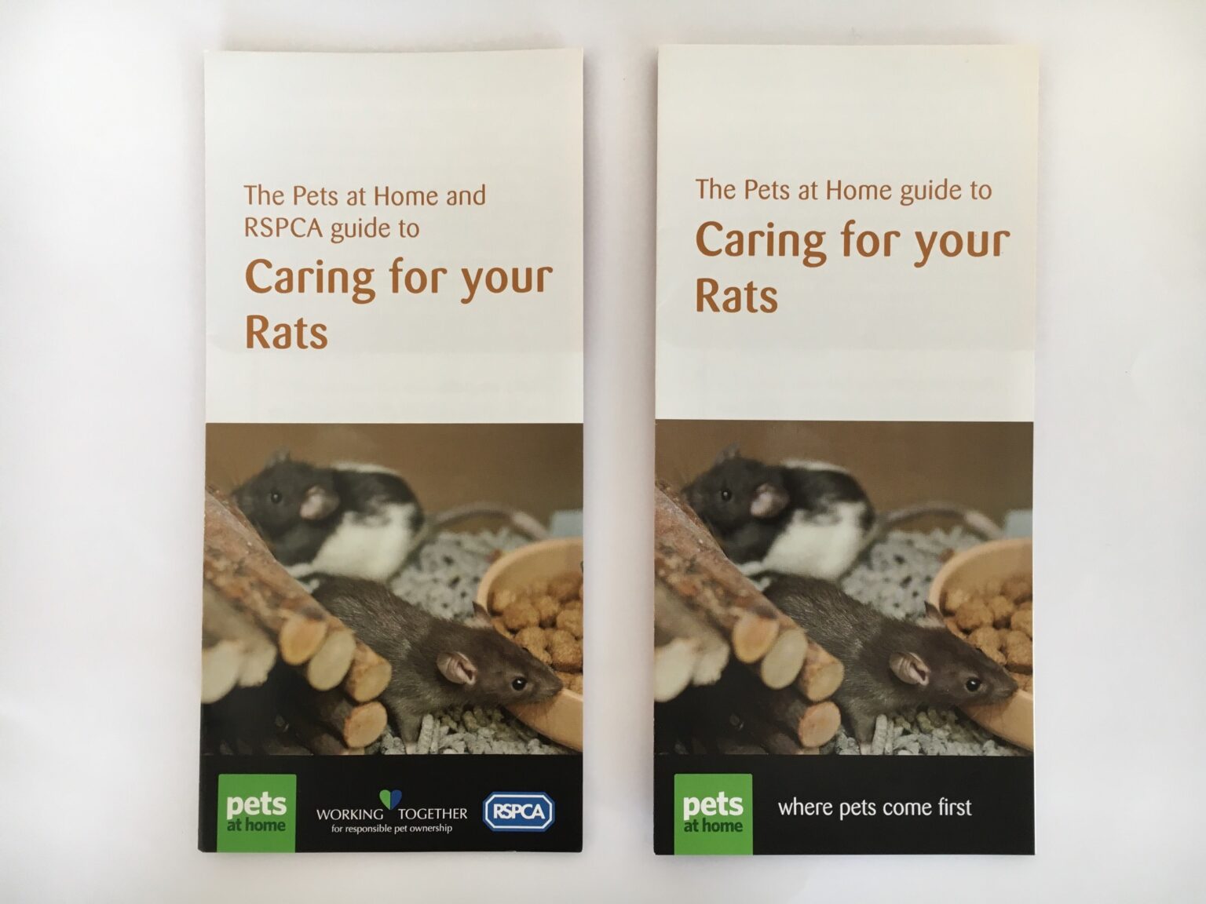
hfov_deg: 61.7
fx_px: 1010
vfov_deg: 48.2
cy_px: 452
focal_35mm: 29
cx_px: 603
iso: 32
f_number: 2.2
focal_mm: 4.15
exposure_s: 1/33
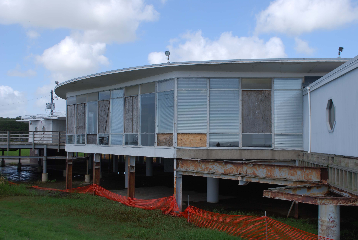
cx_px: 179
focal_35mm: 39
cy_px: 120
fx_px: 388
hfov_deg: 49.5
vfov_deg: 34.3
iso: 100
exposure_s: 1/200
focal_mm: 26
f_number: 7.1
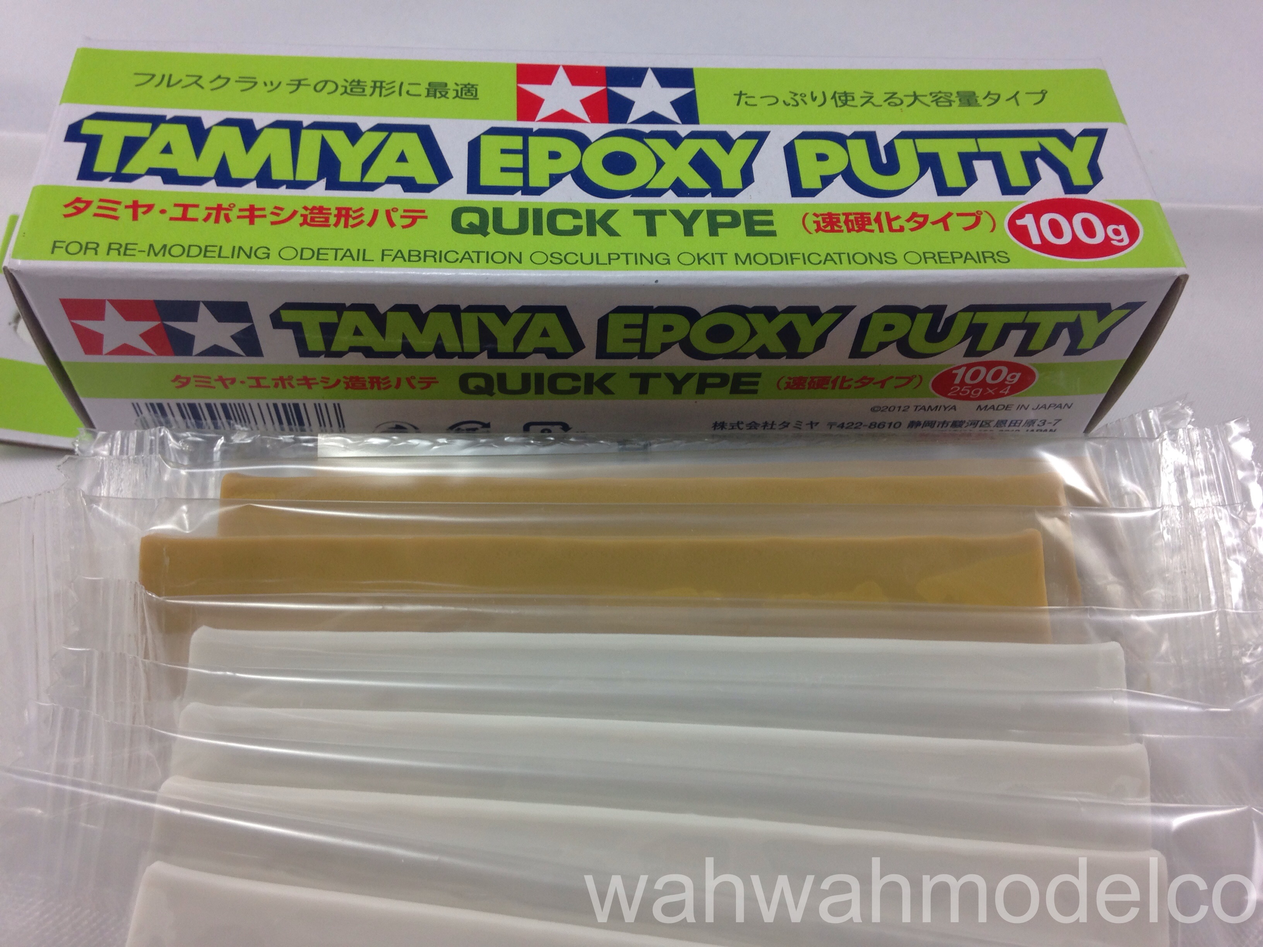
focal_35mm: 33
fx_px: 1204
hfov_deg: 55.4
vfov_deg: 42.9
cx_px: 632
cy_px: 474
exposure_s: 1/60
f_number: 2.4
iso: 64
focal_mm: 4.13
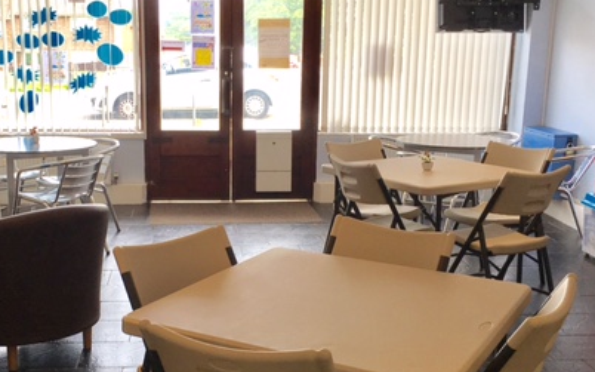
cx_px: 237
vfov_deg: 26.3
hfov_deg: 40.9
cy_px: 213
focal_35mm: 49
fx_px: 794
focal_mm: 4.15
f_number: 2.2
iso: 32
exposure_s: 1/100
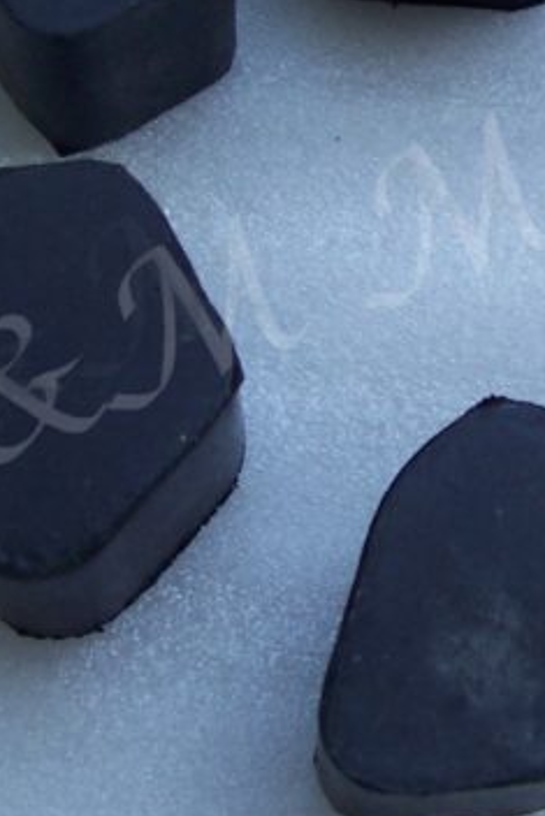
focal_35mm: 84
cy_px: 250
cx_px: 473
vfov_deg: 24.0
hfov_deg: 16.1
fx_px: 1905
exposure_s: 1/250
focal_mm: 5.6
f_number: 2.8
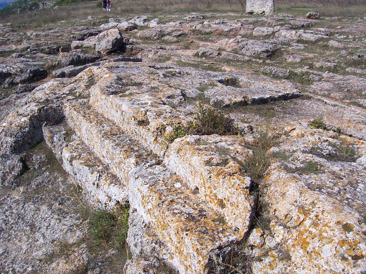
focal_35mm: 34
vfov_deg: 41.8
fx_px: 359
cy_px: 137
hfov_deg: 54.0
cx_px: 183
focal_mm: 5.6
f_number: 5.6
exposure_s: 1/750
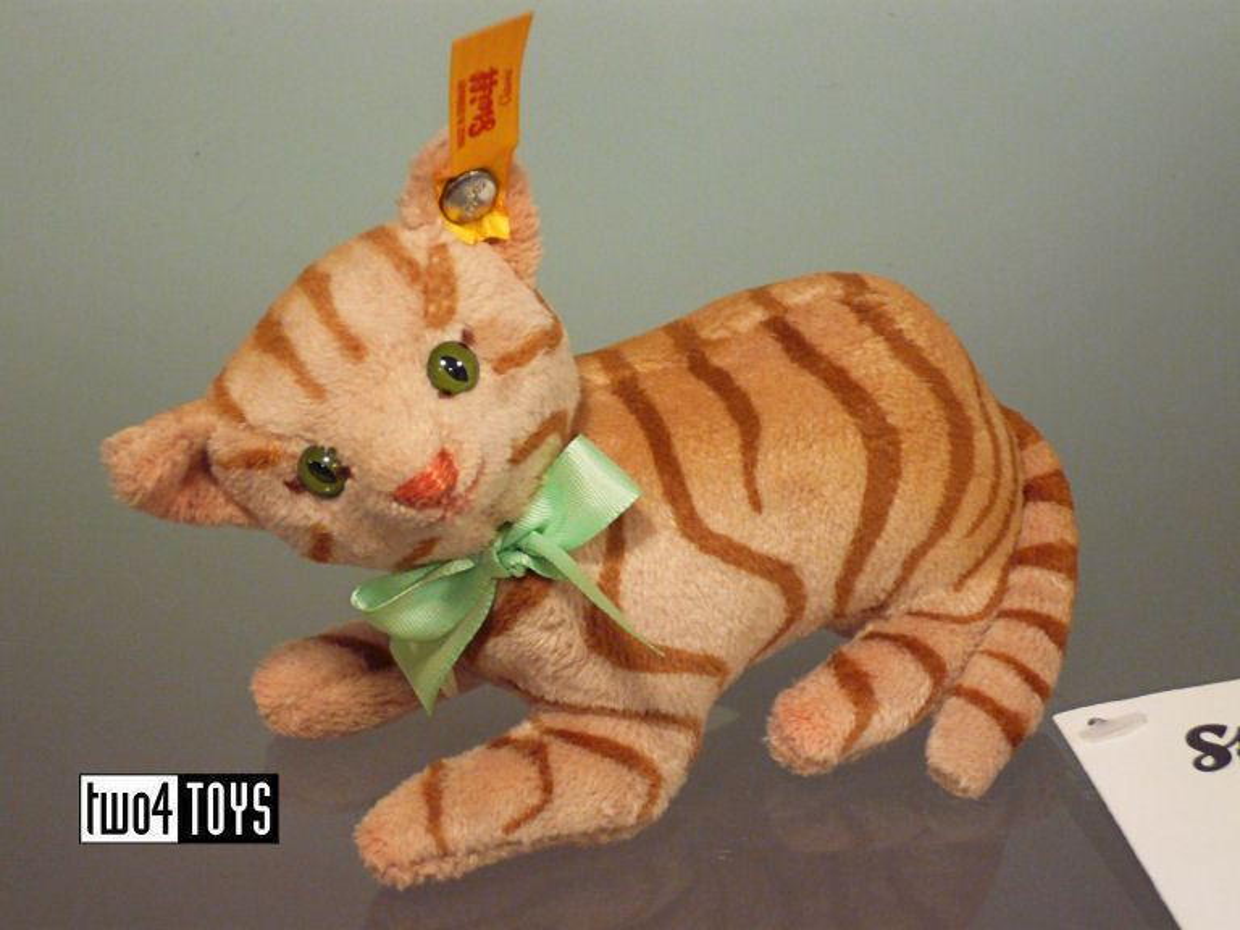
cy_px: 465
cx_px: 620
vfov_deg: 14.5
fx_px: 3654
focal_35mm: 102
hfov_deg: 19.3
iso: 200
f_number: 5.6
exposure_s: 1/13
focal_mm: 16.8
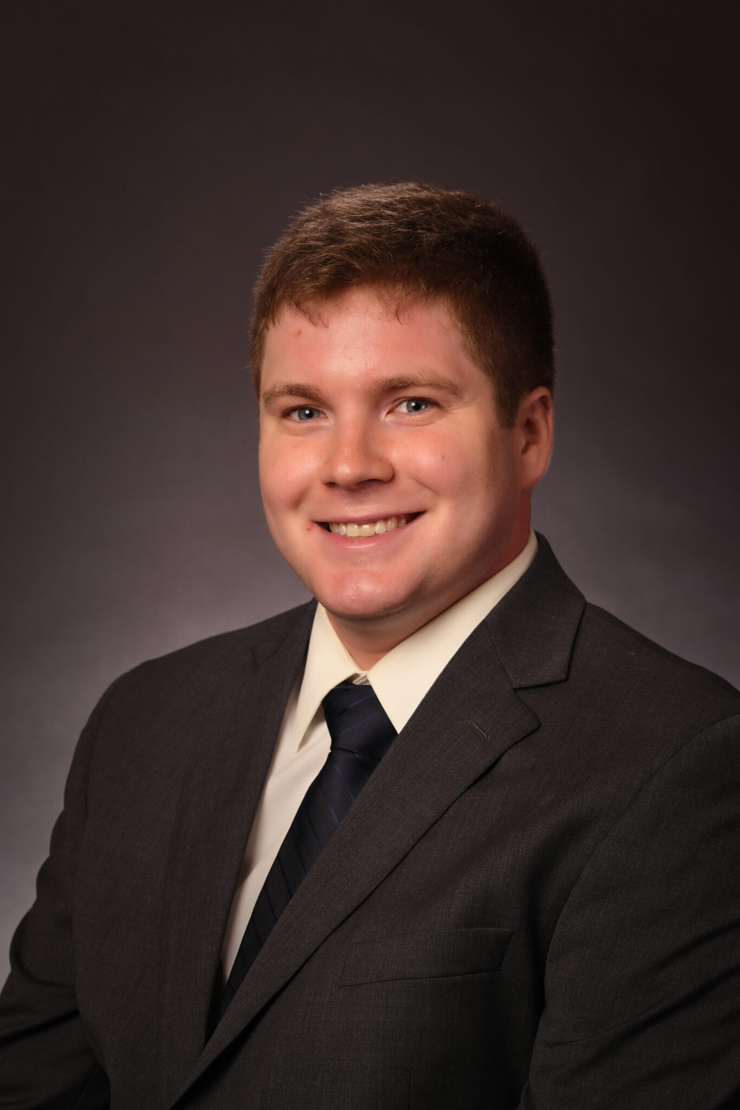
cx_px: 370
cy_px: 555
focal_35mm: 158
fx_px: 4857
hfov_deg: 8.7
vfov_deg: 13.0
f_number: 8
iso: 125
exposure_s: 1/100
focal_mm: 105
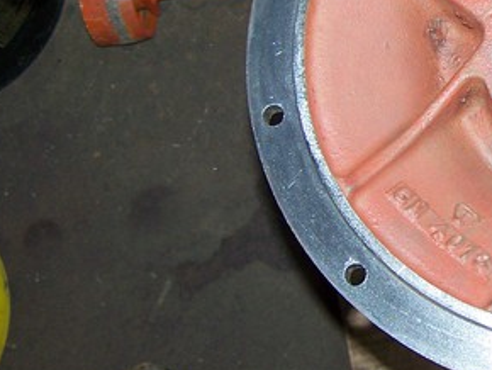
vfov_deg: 16.3
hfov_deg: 20.6
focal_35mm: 90
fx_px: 1280
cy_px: 70
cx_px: 557
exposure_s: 1/60
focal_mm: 6.3
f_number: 2.8
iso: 160
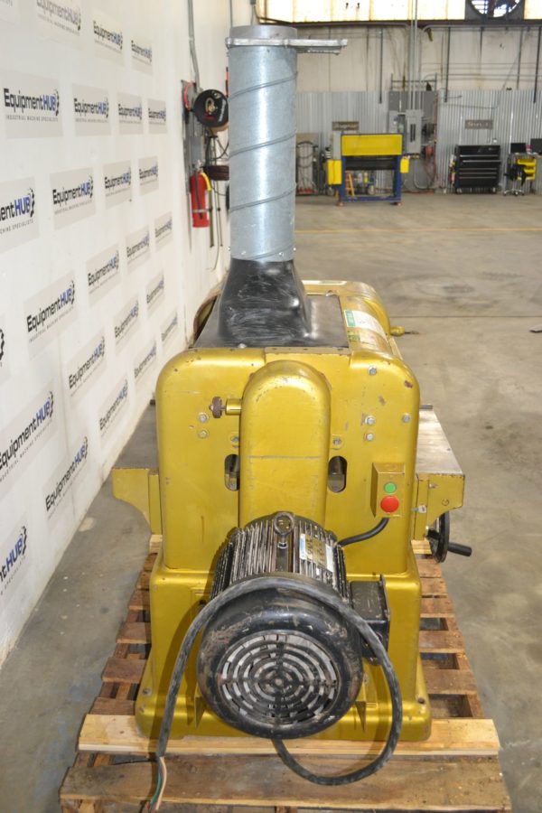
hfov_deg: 40.0
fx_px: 745
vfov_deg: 57.2
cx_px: 271
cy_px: 406
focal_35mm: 33
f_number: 3.8
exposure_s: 1/60
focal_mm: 22
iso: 1000
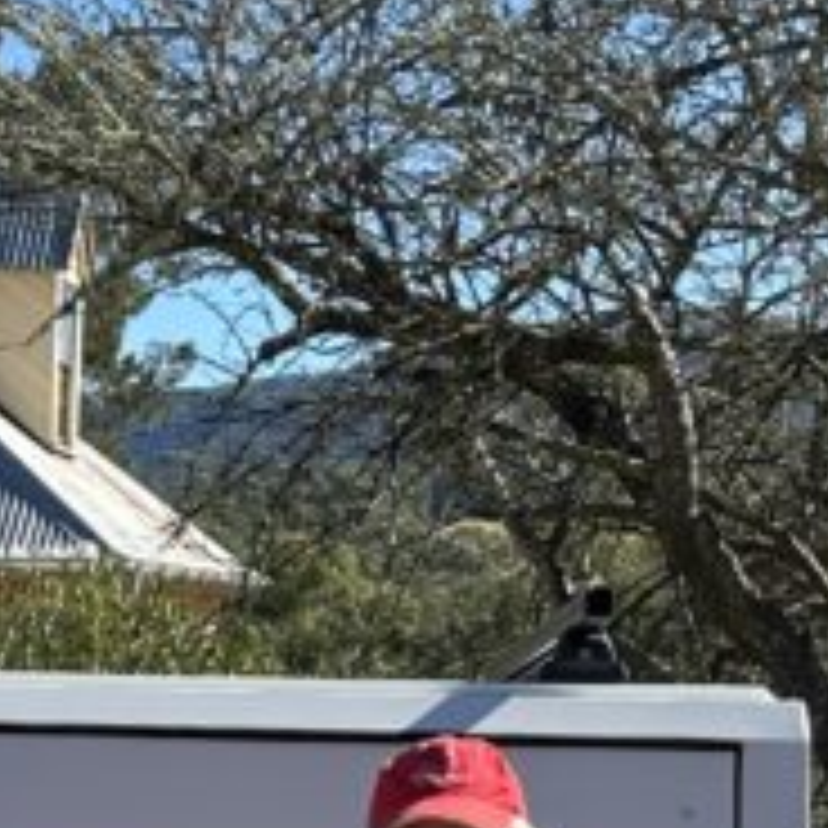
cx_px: -189
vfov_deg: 14.1
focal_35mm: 118
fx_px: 3193
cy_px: 1112
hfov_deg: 14.3
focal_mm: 6.86
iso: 80
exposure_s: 1/2028
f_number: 1.78
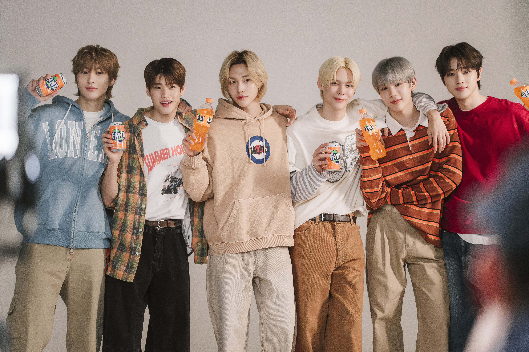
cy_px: 176
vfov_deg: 16.1
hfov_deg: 23.9
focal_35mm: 85
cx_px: 264
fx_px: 1249
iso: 4000
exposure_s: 1/250
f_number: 1.6
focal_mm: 85
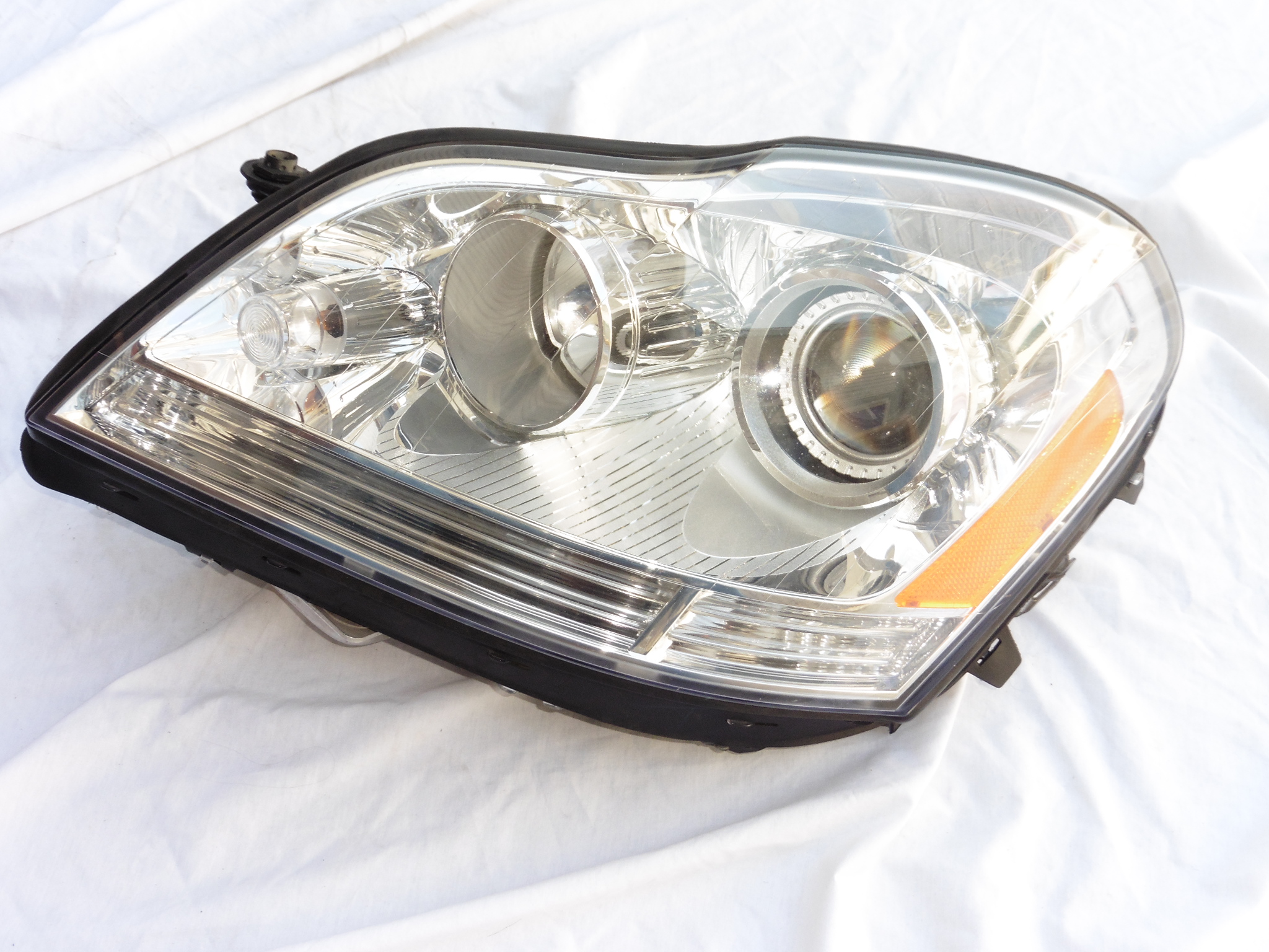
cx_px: 634
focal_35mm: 39
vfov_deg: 36.8
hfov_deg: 47.9
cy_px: 476
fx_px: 1430
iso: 160
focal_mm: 6.9
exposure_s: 1/125
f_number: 4.5
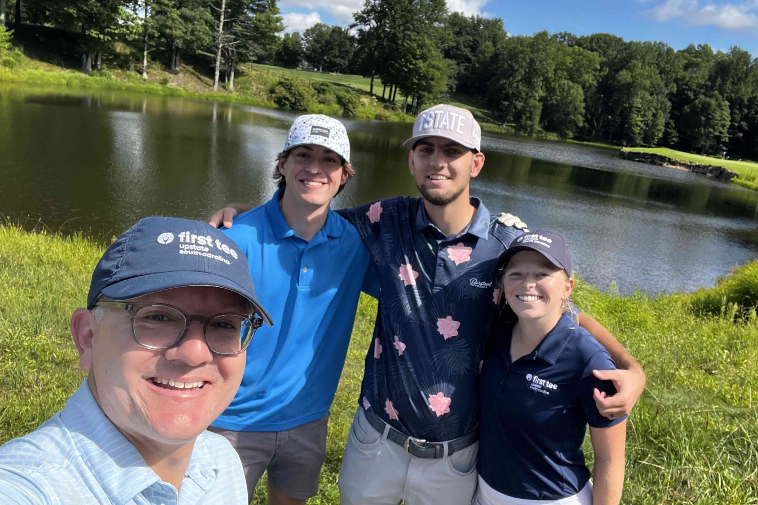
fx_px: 568
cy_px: 260
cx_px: 423
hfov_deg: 67.2
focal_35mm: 27
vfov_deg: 47.9
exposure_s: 1/575
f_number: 2.2
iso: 32
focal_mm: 2.71
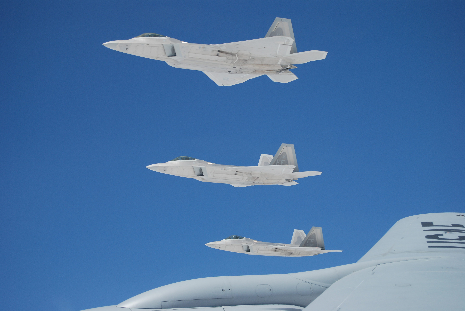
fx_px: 1067
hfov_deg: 24.6
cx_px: 232
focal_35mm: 82
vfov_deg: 16.6
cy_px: 156
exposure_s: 1/500
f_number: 5.6
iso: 200
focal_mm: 55
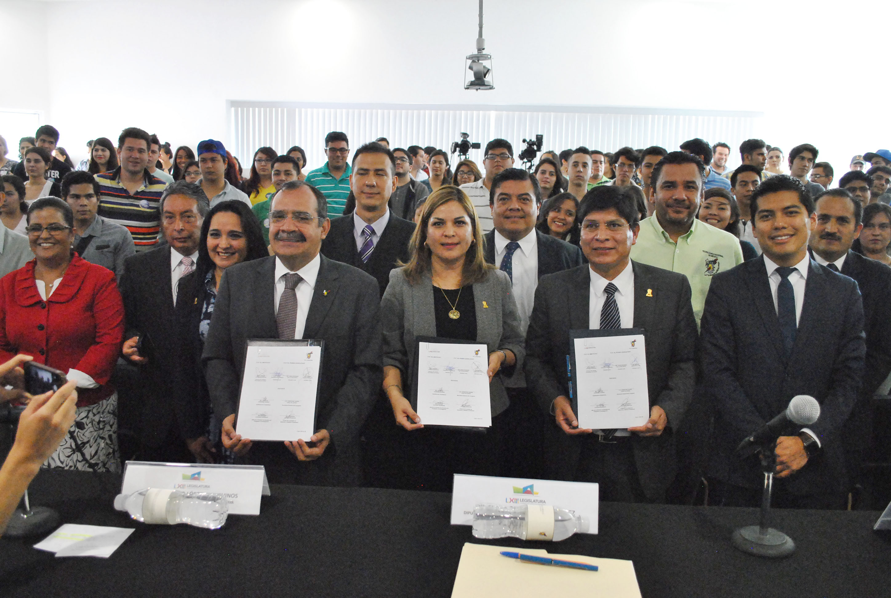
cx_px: 446
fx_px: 670
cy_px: 299
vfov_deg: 48.1
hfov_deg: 67.3
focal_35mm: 27
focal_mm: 18
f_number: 3.5
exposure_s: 1/50
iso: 1600
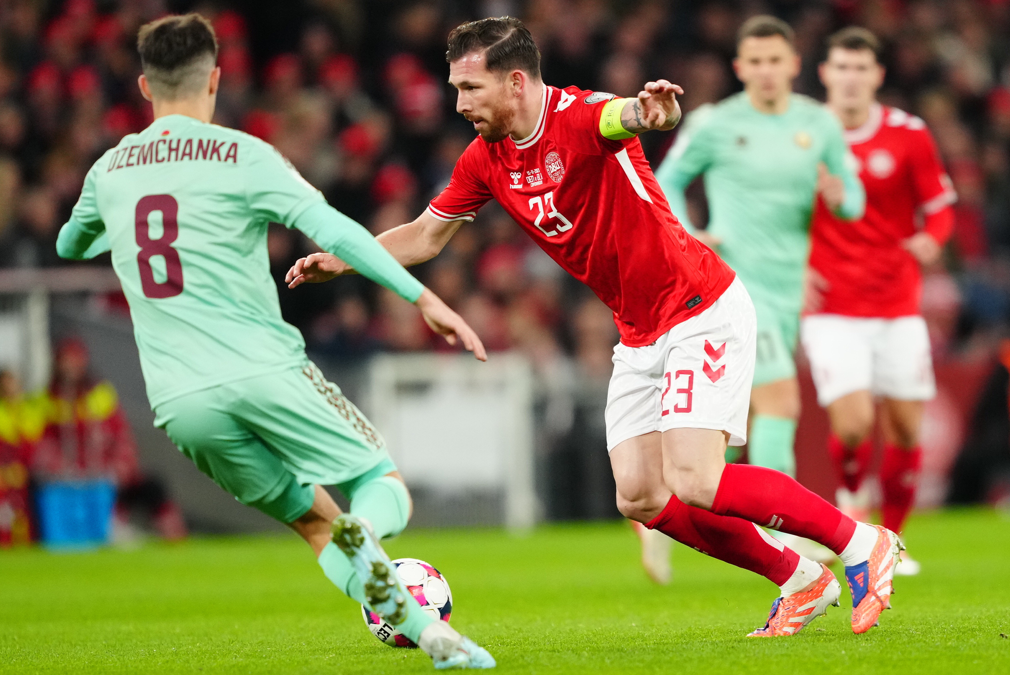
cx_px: 505
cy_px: 338
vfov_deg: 3.4
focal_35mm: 400
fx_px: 11226
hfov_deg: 5.2
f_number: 2.8
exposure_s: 1/1600
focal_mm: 400
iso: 3200
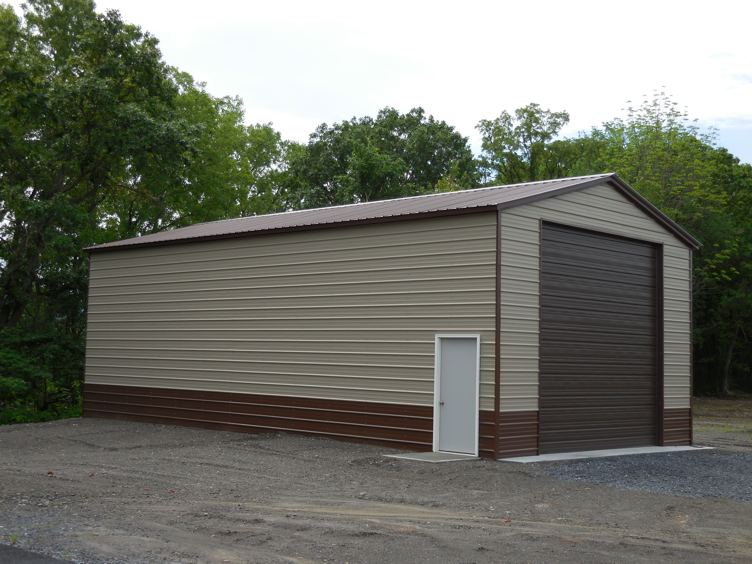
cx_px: 377
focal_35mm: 46
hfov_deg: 41.2
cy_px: 279
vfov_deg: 31.5
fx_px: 999
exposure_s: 1/640
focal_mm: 8.1
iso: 125
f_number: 4.2
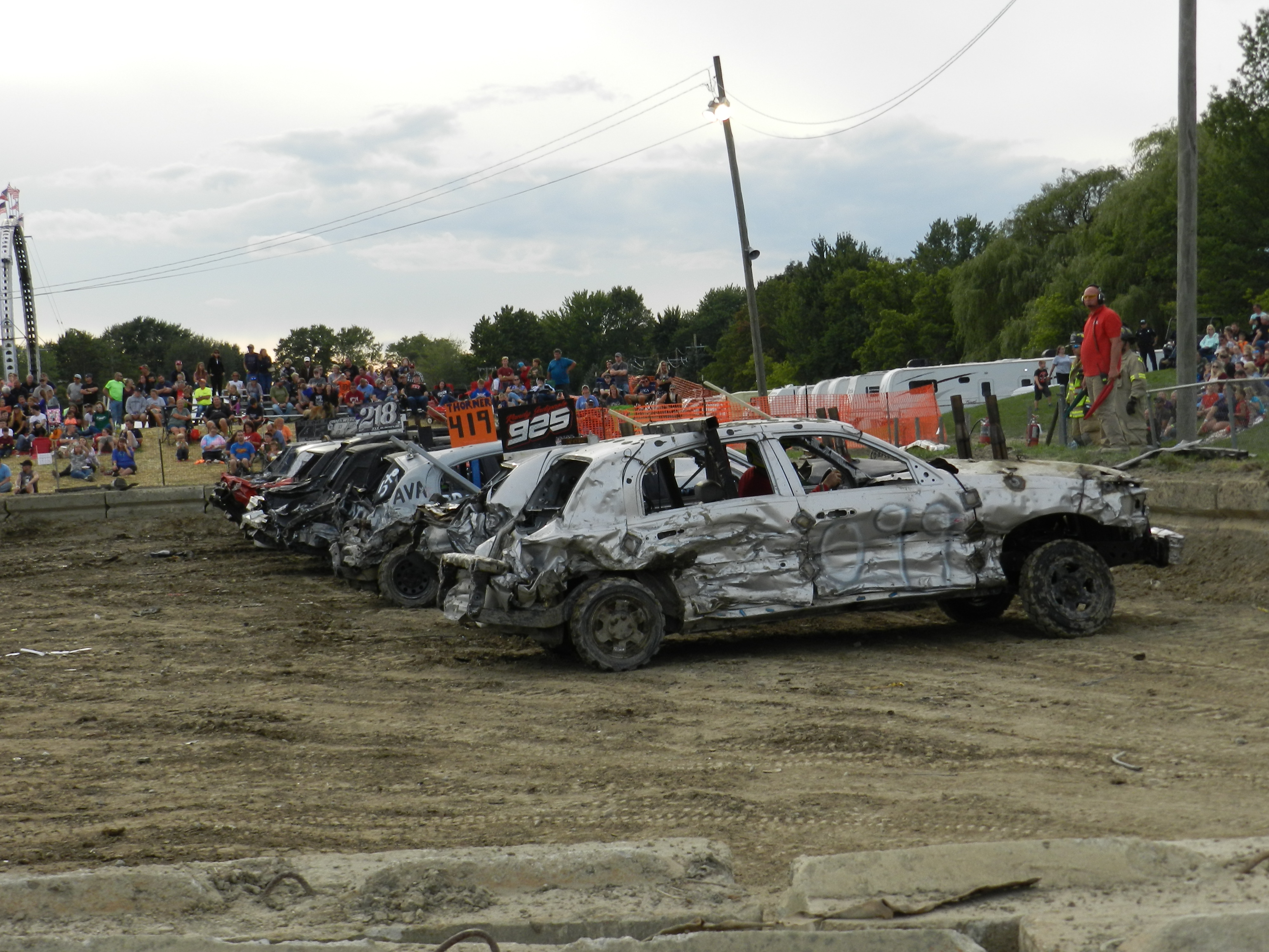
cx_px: 634
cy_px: 476
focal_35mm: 60
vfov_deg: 24.4
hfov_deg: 32.2
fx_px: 2200
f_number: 4.6
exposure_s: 1/400
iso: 160
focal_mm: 10.7
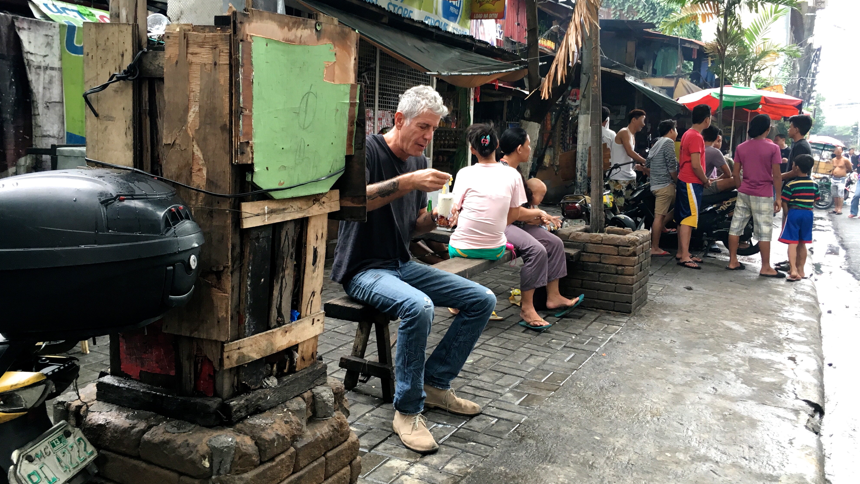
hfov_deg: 61.0
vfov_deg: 36.7
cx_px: 429
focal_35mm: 32
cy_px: 224
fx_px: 730
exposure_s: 1/30
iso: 25
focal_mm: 4.15
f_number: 2.2
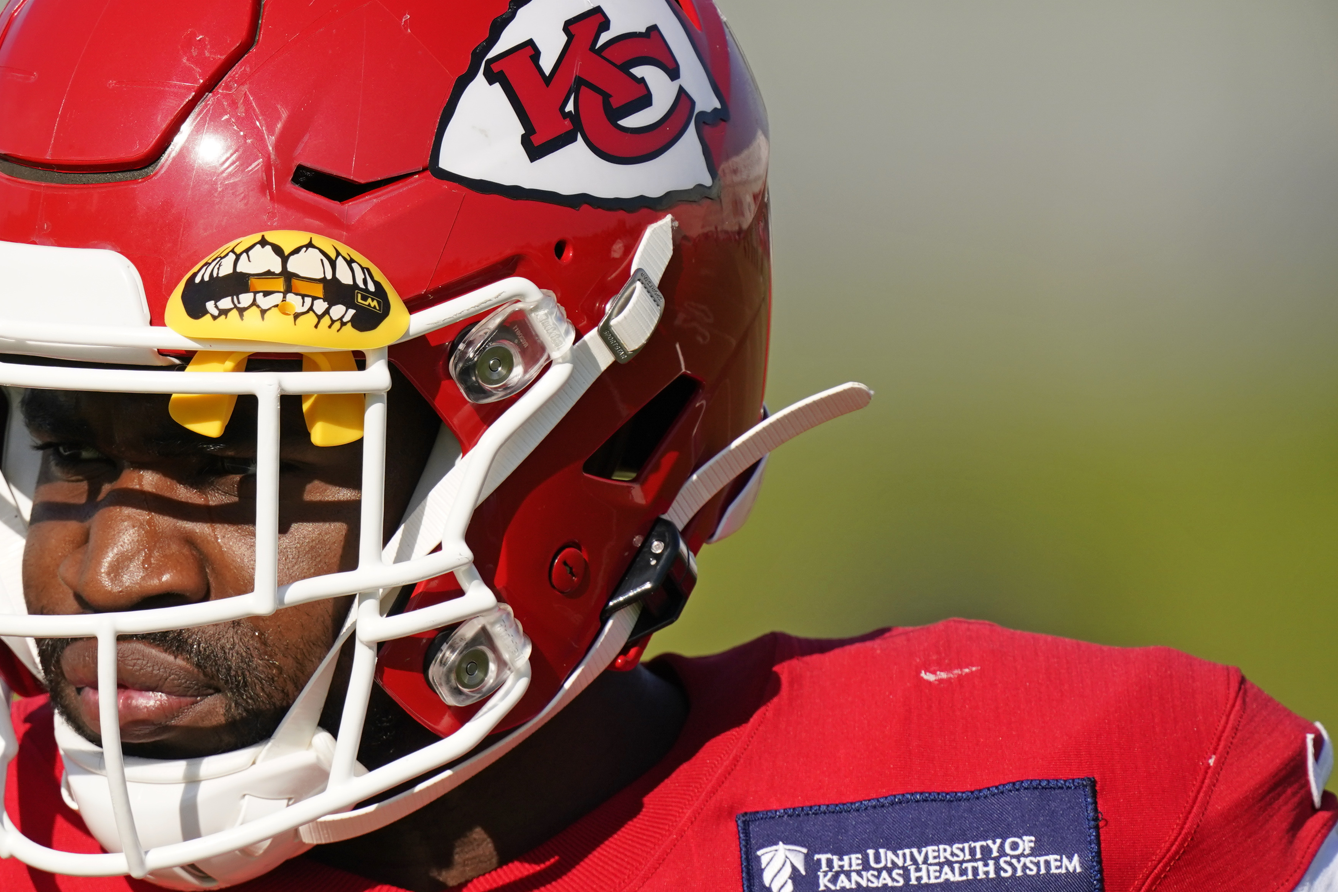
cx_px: 224
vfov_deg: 0.7
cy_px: 723
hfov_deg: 1.0
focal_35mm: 2057
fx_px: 76442
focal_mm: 1200
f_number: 8
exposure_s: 1/1600
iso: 640
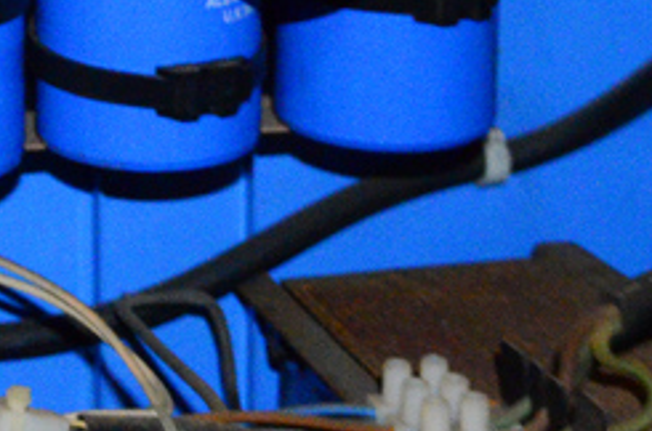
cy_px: -359
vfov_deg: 11.2
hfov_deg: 17.2
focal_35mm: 113
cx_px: -154
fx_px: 2041
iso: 5000
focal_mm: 18
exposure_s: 1/60
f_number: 8
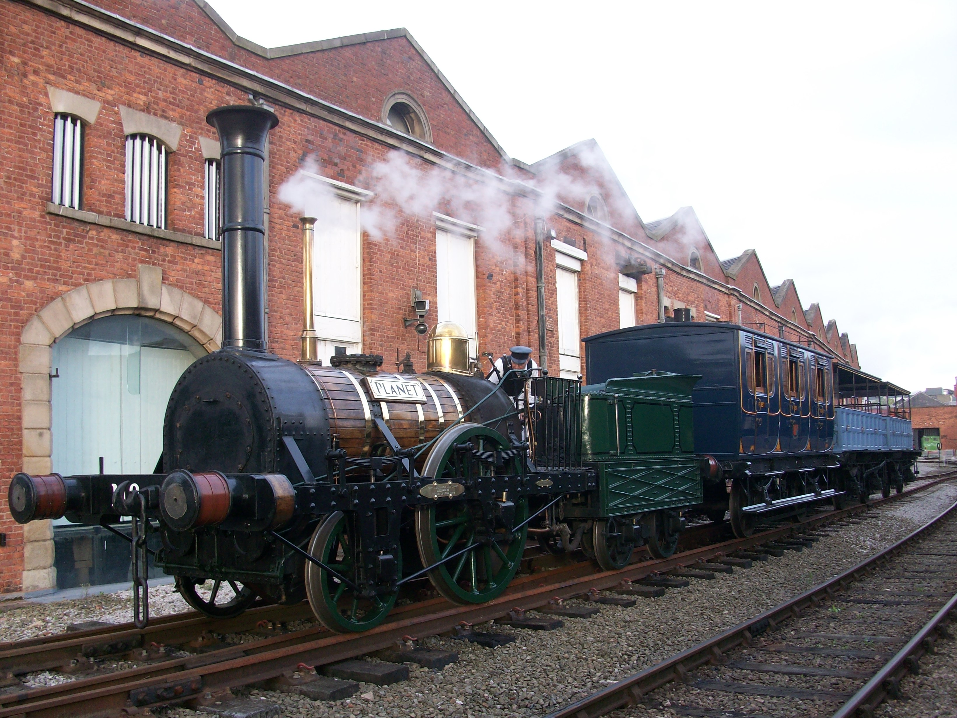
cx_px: 478
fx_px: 940
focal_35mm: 34
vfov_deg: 41.8
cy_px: 359
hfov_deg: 54.0
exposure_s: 1/83.8
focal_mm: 5.7
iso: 64
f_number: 2.8
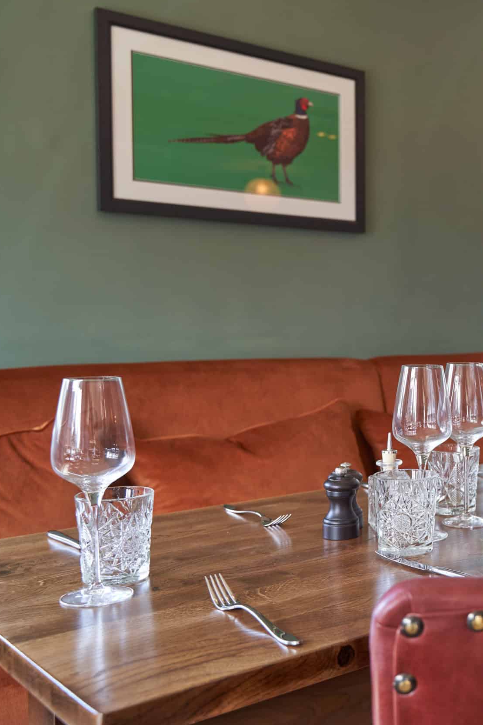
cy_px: 360
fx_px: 865
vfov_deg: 45.4
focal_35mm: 43
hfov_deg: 28.4
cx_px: 530
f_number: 4
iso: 100
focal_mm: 28
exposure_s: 1/40
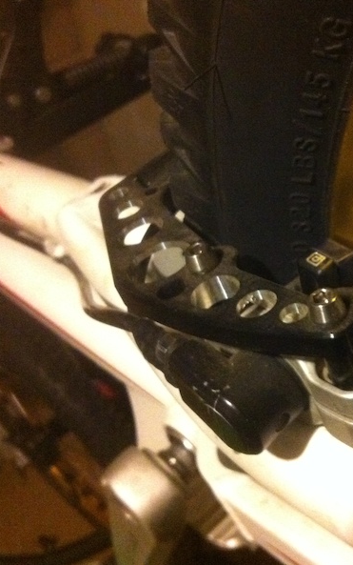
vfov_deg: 40.3
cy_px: 283
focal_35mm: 50
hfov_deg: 25.4
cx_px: 284
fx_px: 769
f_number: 2.8
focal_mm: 3.85
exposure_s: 1/15
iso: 1000
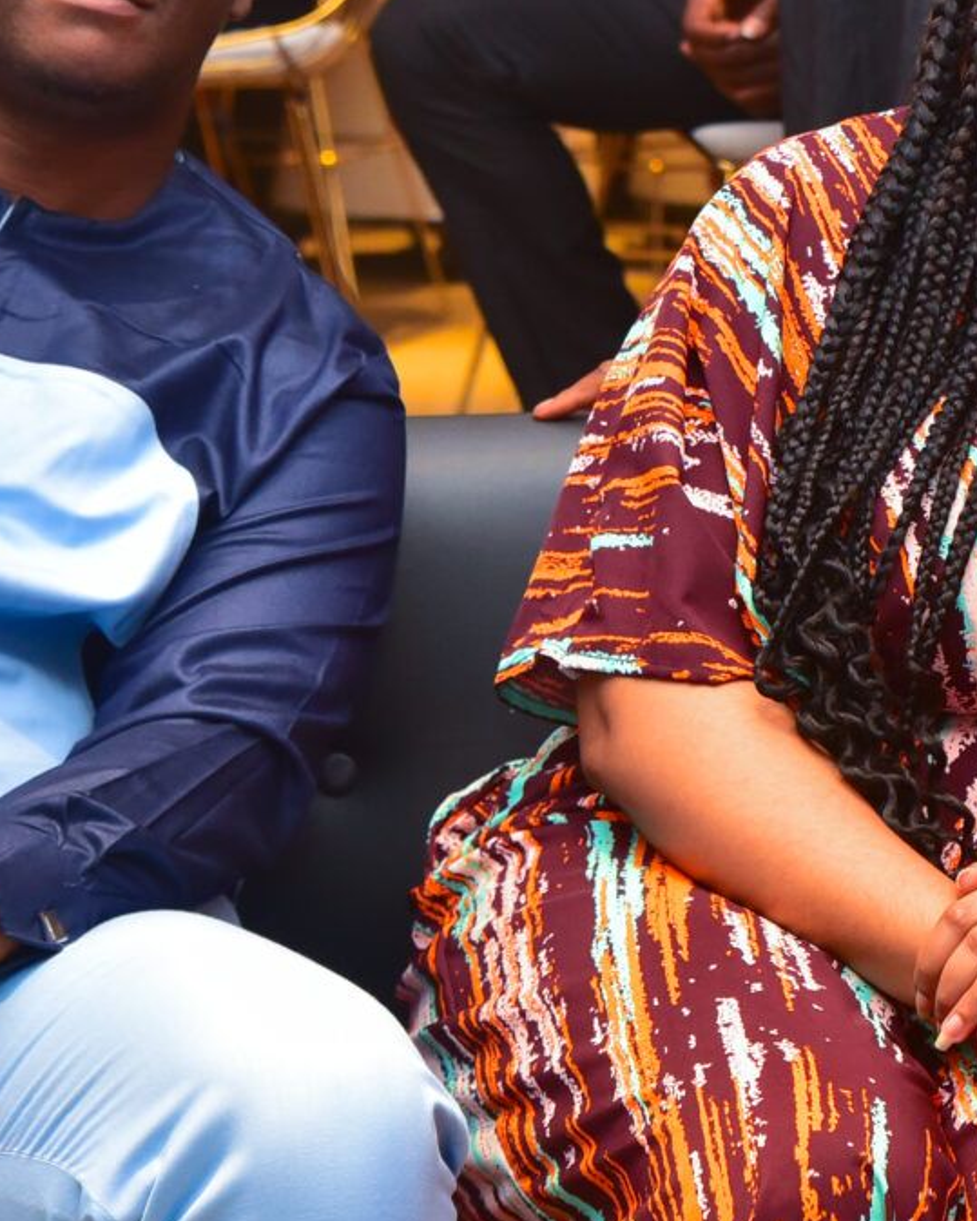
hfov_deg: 11.2
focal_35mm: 137
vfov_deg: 14.1
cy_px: 470
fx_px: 4953
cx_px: 986
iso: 1250
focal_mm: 48
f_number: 6.3
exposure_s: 1/200
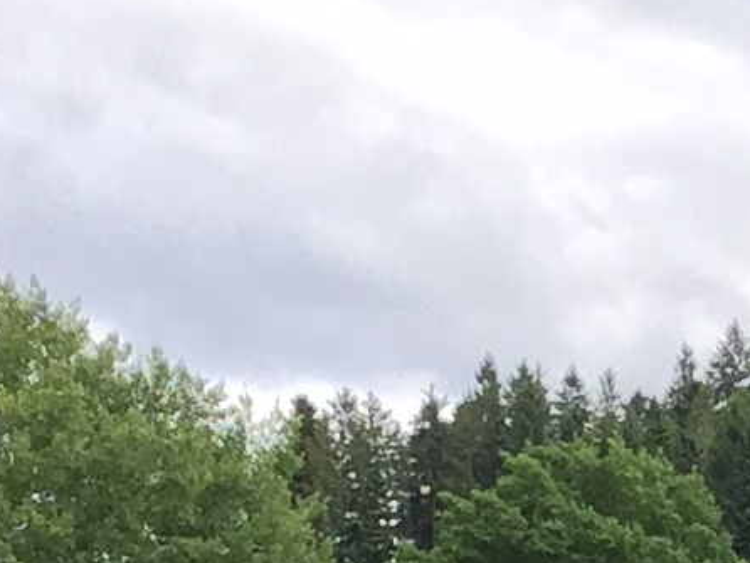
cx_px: 1443
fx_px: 4596
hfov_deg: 8.9
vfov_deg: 6.2
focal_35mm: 212
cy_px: 1955
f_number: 2.2
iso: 32
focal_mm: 4.15
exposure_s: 1/618
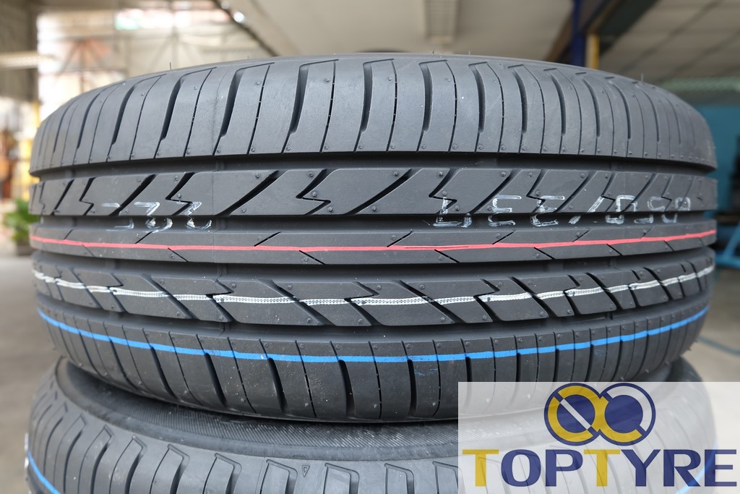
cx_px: 370
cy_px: 247
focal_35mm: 24
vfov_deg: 53.1
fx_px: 493
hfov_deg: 73.7
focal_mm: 16
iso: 200
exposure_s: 1/80
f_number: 4
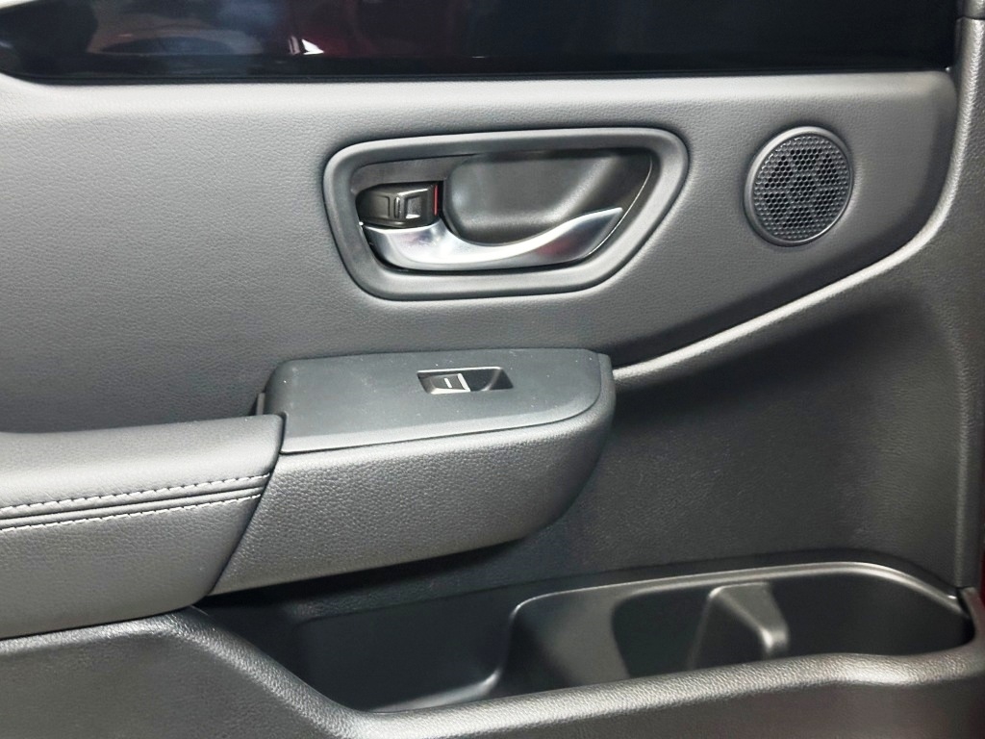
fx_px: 1366
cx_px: 492
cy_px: 370
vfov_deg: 30.3
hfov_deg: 39.7
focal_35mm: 48
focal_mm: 6.86
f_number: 1.78
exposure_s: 1/30
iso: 640
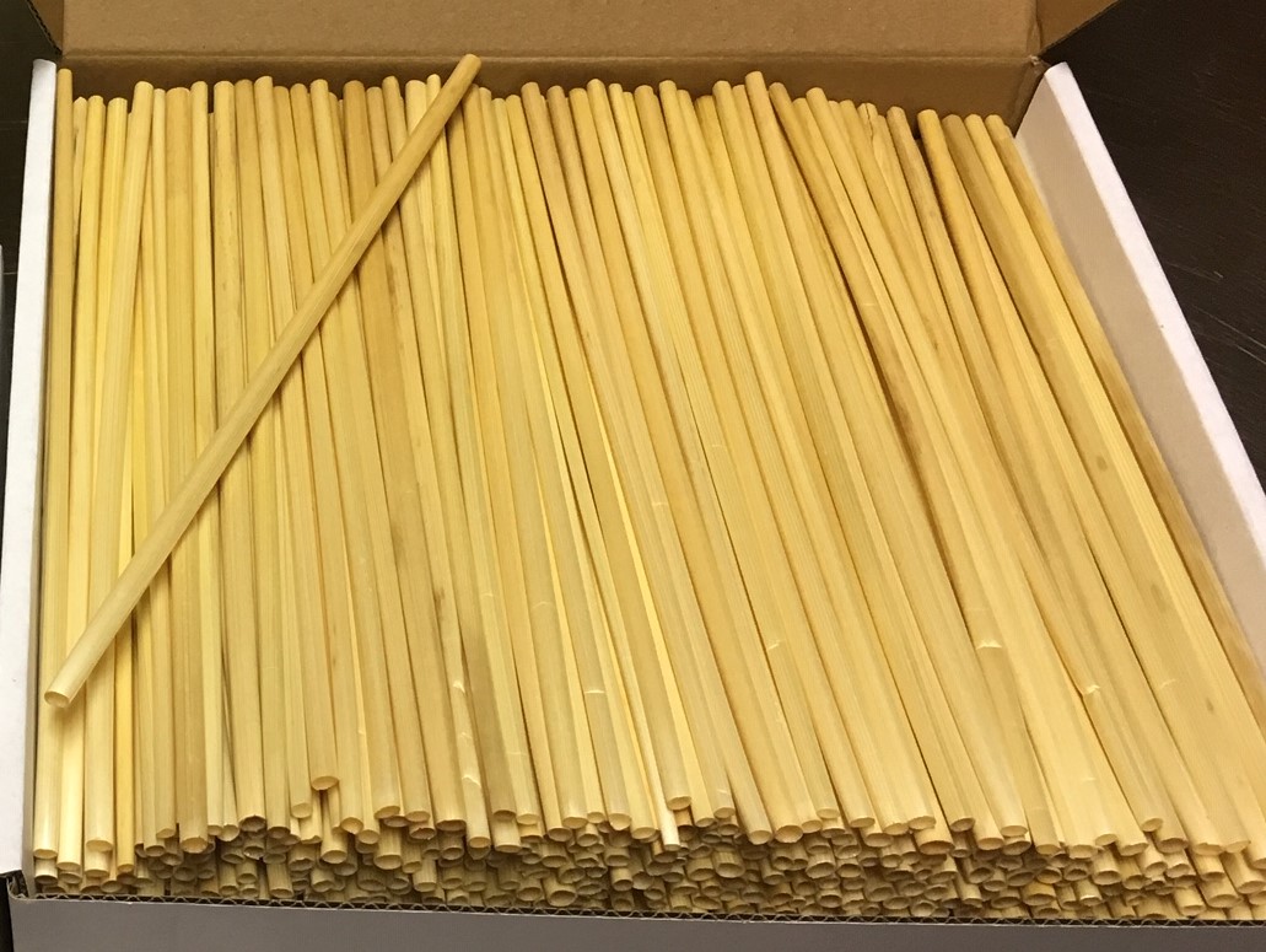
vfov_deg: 48.3
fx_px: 1061
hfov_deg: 61.6
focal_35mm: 29
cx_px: 633
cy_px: 476
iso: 80
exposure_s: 1/30
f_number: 2.2
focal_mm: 4.15
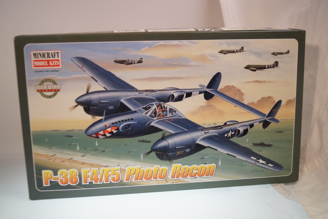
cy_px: 110
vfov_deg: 34.2
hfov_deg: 49.6
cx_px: 164
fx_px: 355
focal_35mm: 39
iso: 500
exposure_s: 1/160
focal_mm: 26
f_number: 4
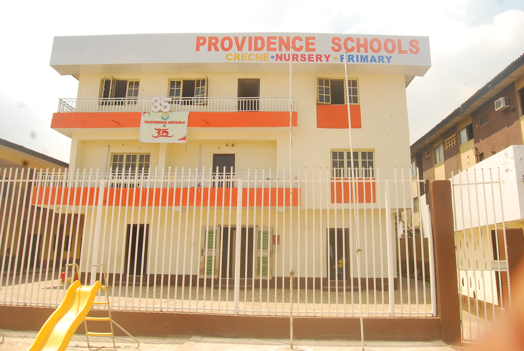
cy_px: 176
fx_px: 831
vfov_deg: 23.8
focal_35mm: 57
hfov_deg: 35.0
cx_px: 262
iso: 200
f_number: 11
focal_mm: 38
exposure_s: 1/200
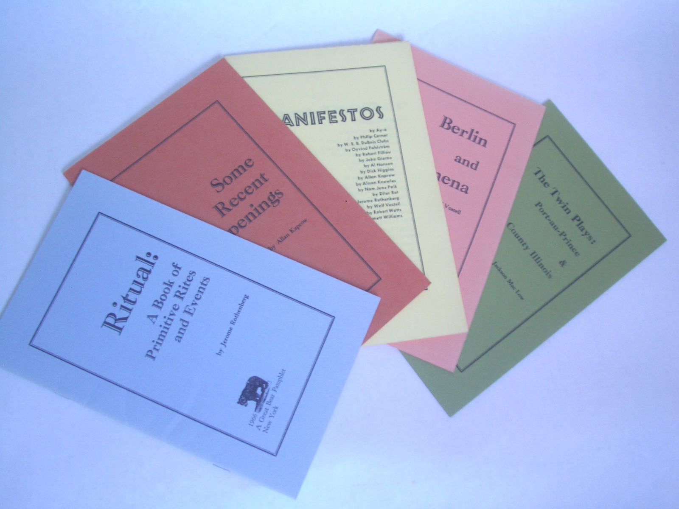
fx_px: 804
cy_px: 254
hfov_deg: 45.8
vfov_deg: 35.1
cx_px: 340
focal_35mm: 41
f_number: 2.8
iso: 100
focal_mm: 6.8
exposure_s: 1/13
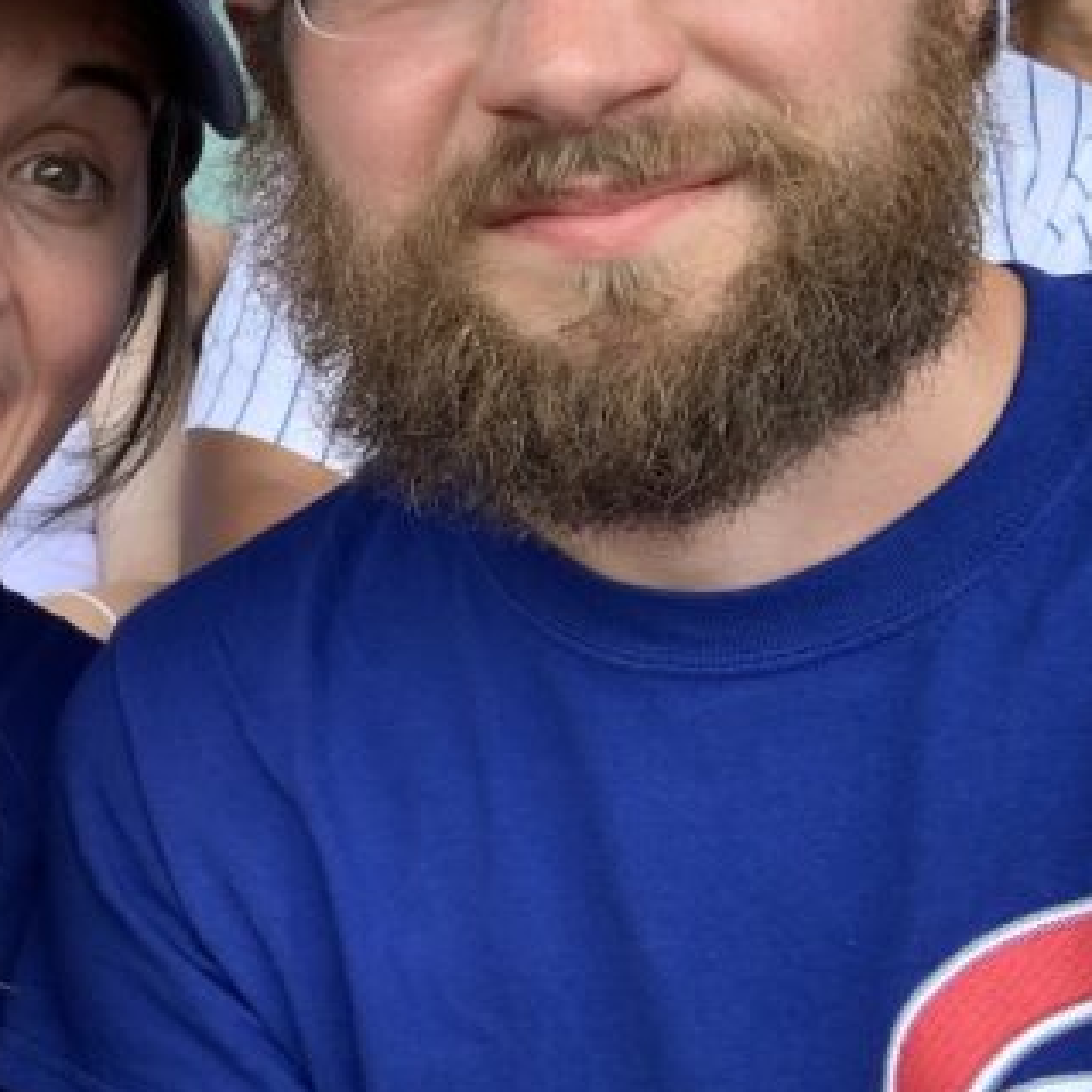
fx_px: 2427
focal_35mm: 68
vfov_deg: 25.4
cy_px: 507
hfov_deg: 23.9
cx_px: -72
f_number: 2.2
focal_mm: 2.87
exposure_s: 1/122
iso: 25
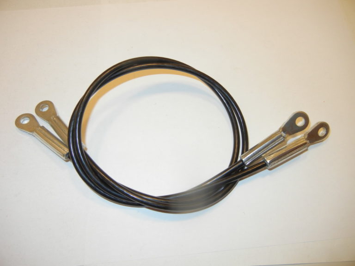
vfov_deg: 46.8
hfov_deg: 60.0
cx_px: 178
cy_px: 133
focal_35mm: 30
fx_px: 308
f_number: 3.5
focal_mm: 5.4
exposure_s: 1/104
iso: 160
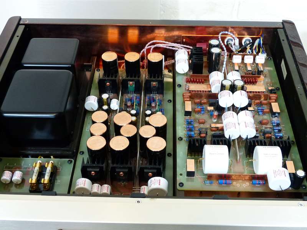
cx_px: 154
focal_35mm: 49
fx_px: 435
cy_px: 115
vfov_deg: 29.7
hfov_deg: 38.9
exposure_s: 1/20
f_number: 3.5
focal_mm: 8.7
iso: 400
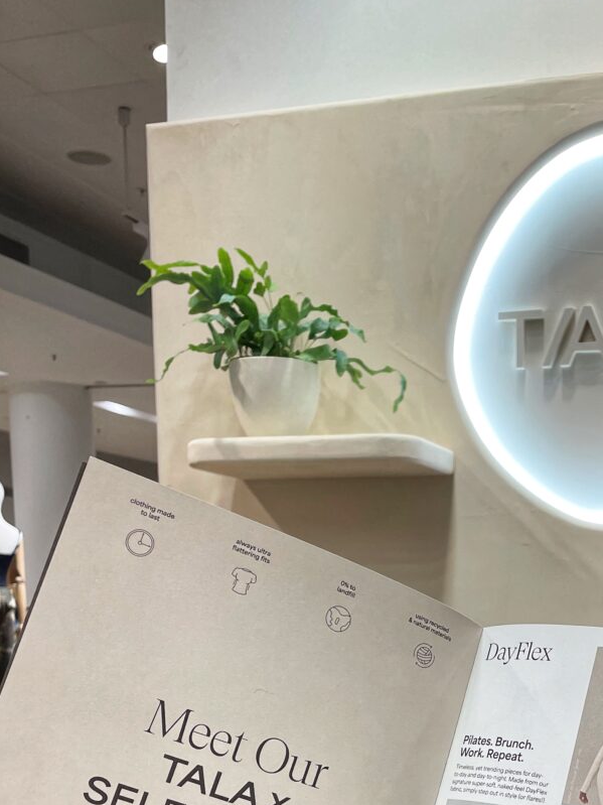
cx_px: 466
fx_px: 1162
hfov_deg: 28.6
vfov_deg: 35.5
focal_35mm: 50
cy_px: 750
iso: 40
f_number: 1.6
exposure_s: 1/100
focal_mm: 4.2
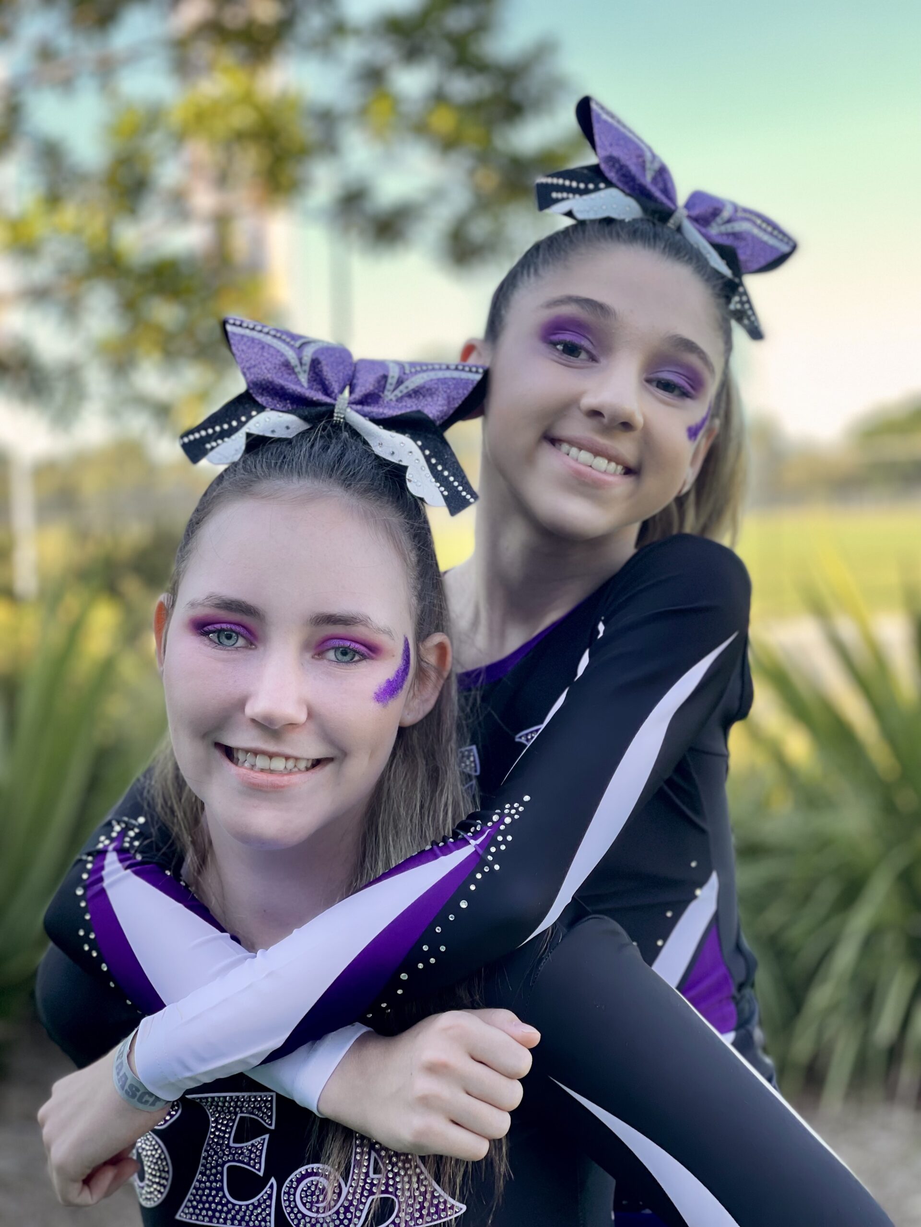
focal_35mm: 64
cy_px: 614
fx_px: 2270
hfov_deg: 22.9
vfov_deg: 30.3
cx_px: 460
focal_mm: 7.5
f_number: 2.2
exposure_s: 1/121
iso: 32
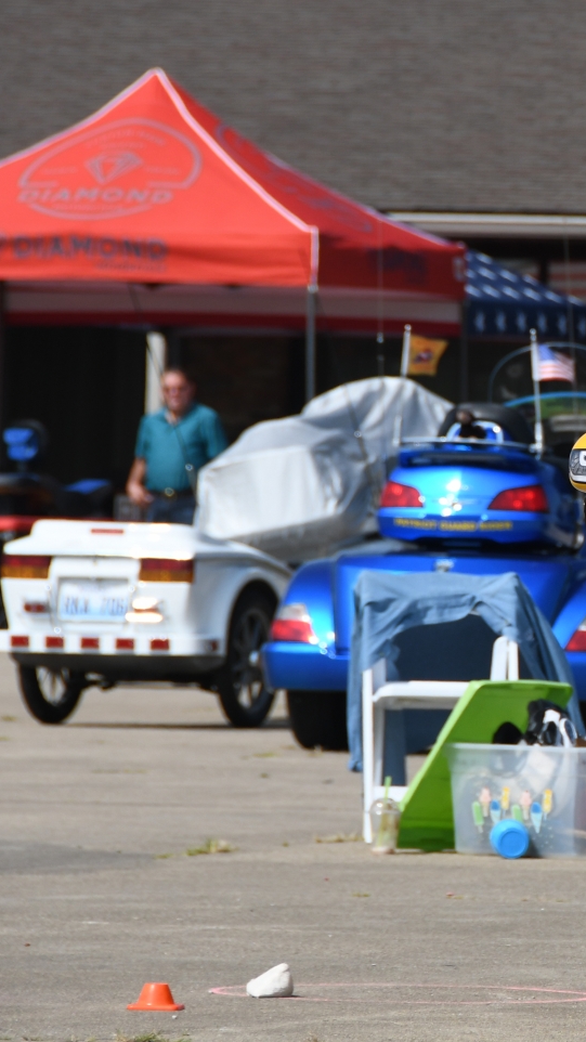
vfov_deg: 4.9
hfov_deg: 2.8
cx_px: 804
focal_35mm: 441
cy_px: 431
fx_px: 12184
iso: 360
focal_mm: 150
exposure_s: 1/2000
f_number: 7.1
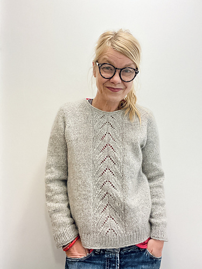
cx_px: 101
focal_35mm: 30
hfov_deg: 46.8
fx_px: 233
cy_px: 134
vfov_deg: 60.0
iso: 320
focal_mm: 2.71
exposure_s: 1/33
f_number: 2.2
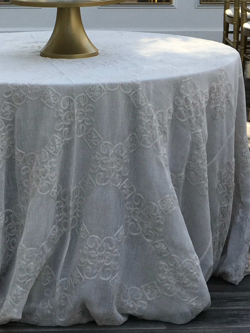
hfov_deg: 10.7
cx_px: 53
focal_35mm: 138
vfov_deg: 14.0
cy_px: -40
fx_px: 1329
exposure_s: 1/157
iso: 20
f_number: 2.8
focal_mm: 6.6
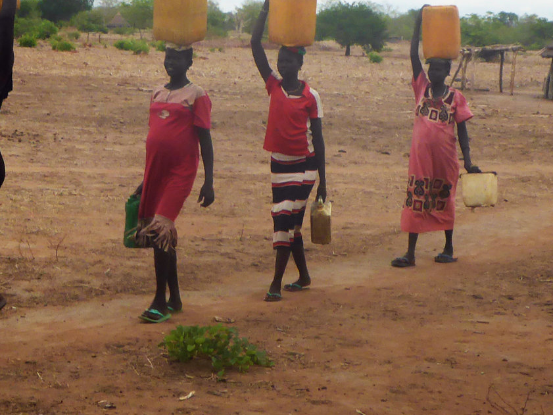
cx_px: 33
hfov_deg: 18.5
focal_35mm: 104
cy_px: 119
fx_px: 1662
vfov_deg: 14.2
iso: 100
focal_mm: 6
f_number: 3.7
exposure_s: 1/250
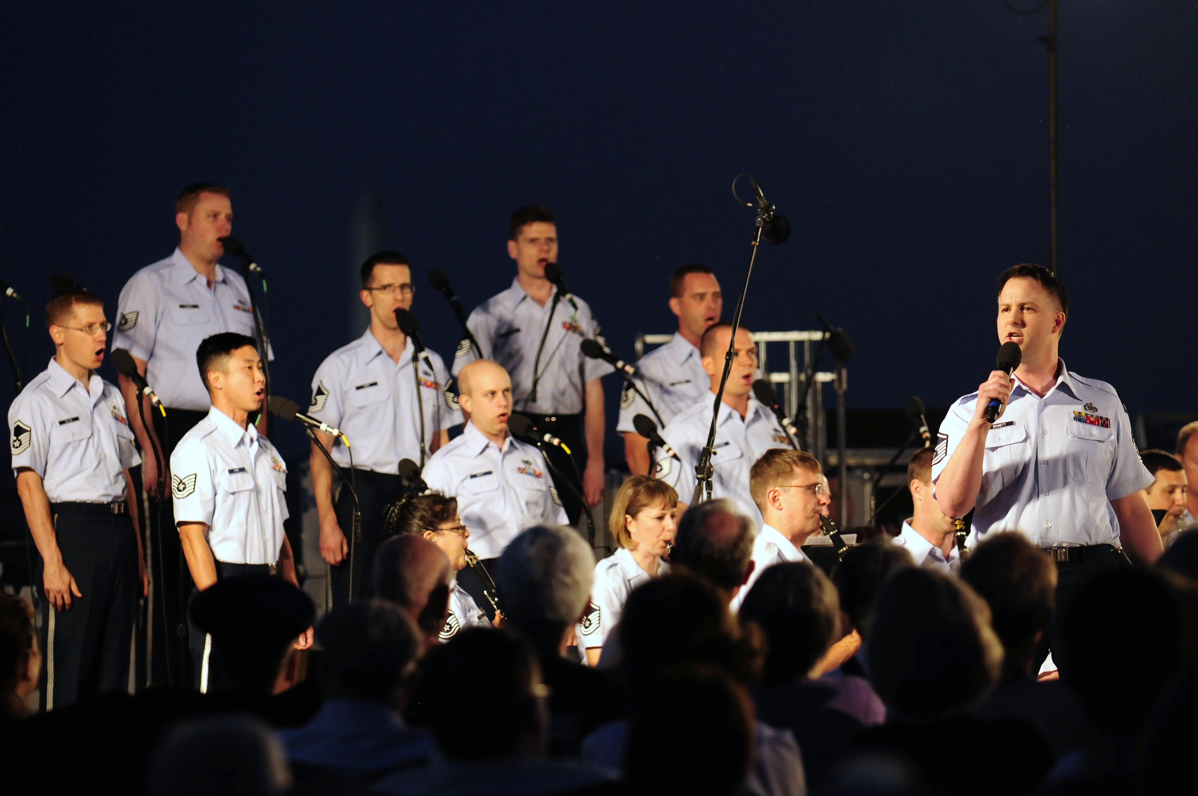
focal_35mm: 225
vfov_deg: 6.1
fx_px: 7478
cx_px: 599
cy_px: 398
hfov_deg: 9.2
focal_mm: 150
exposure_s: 1/160
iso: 800
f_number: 2.8
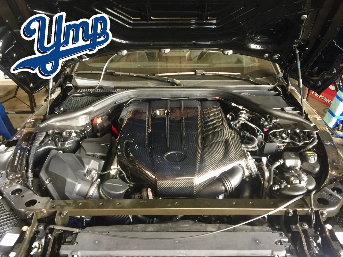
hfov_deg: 61.7
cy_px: 128
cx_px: 172
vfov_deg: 48.2
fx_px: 287
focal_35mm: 29
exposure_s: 1/15
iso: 100
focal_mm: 4.15
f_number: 2.2
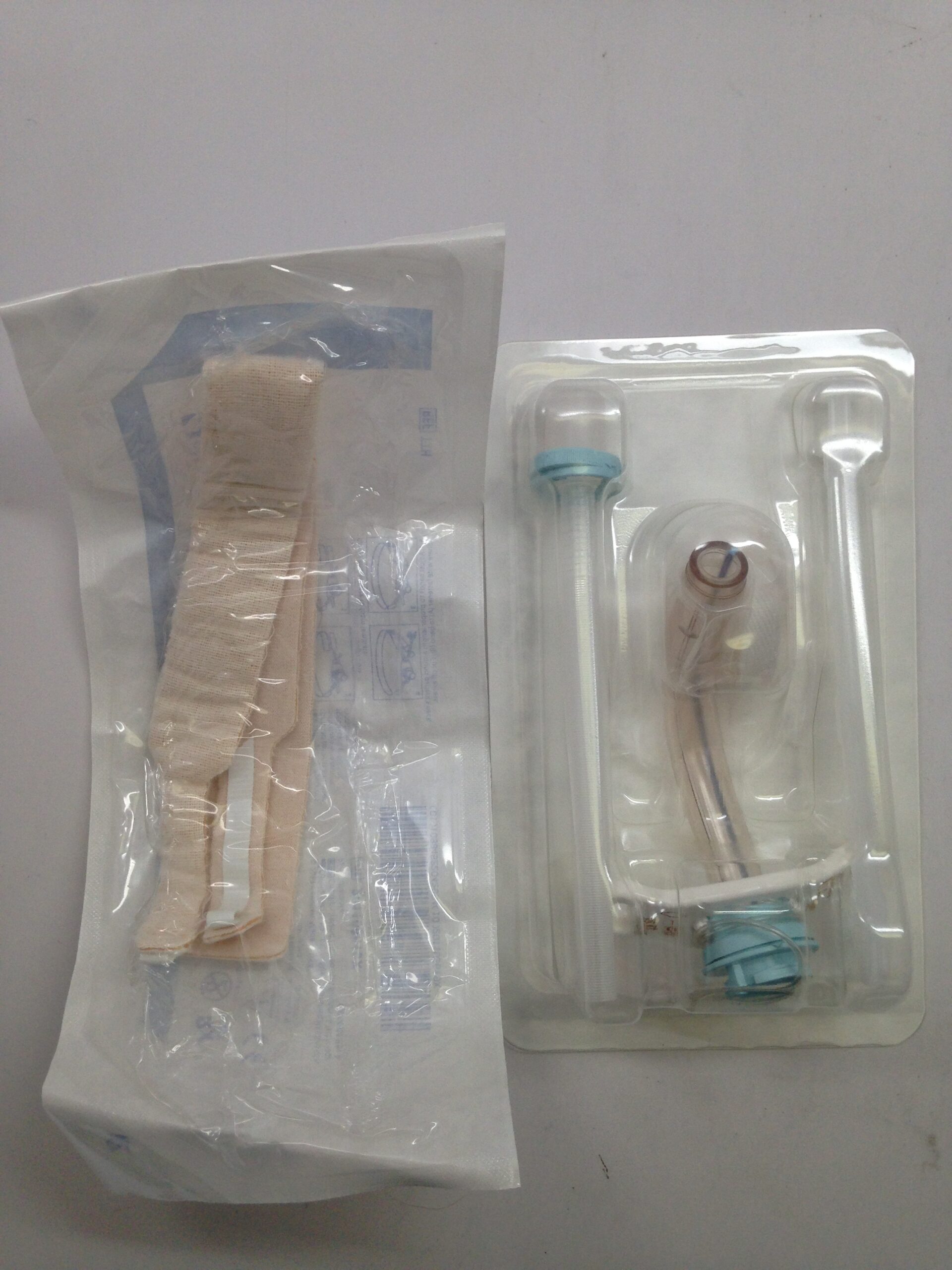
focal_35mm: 33
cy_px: 635
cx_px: 476
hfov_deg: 42.9
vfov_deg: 55.4
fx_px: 1210
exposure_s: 1/120
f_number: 2.4
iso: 80
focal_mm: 4.12
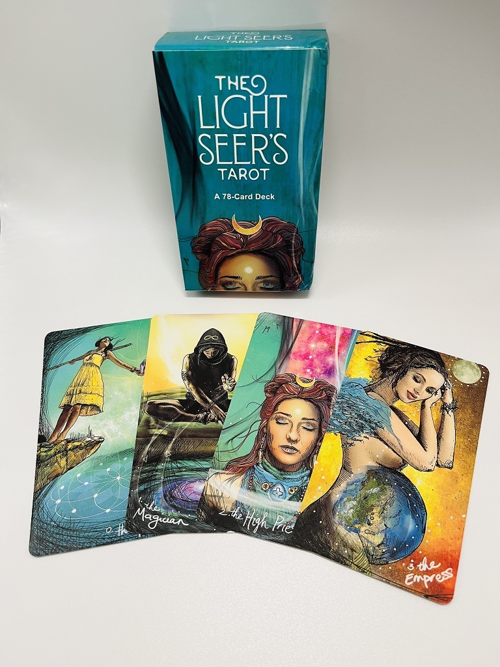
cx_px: 250
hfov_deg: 53.1
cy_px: 334
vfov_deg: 67.3
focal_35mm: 26
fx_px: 501
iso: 80
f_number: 1.6
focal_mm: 5.1
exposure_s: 1/60
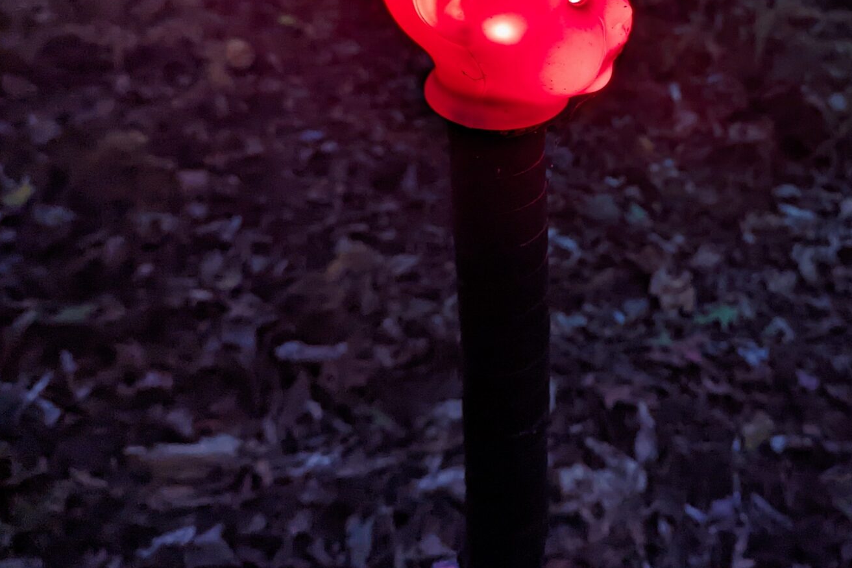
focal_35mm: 39
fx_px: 923
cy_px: 79
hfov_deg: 47.3
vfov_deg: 32.8
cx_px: 660
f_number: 1.85
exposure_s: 1/39.2
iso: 153
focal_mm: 6.81
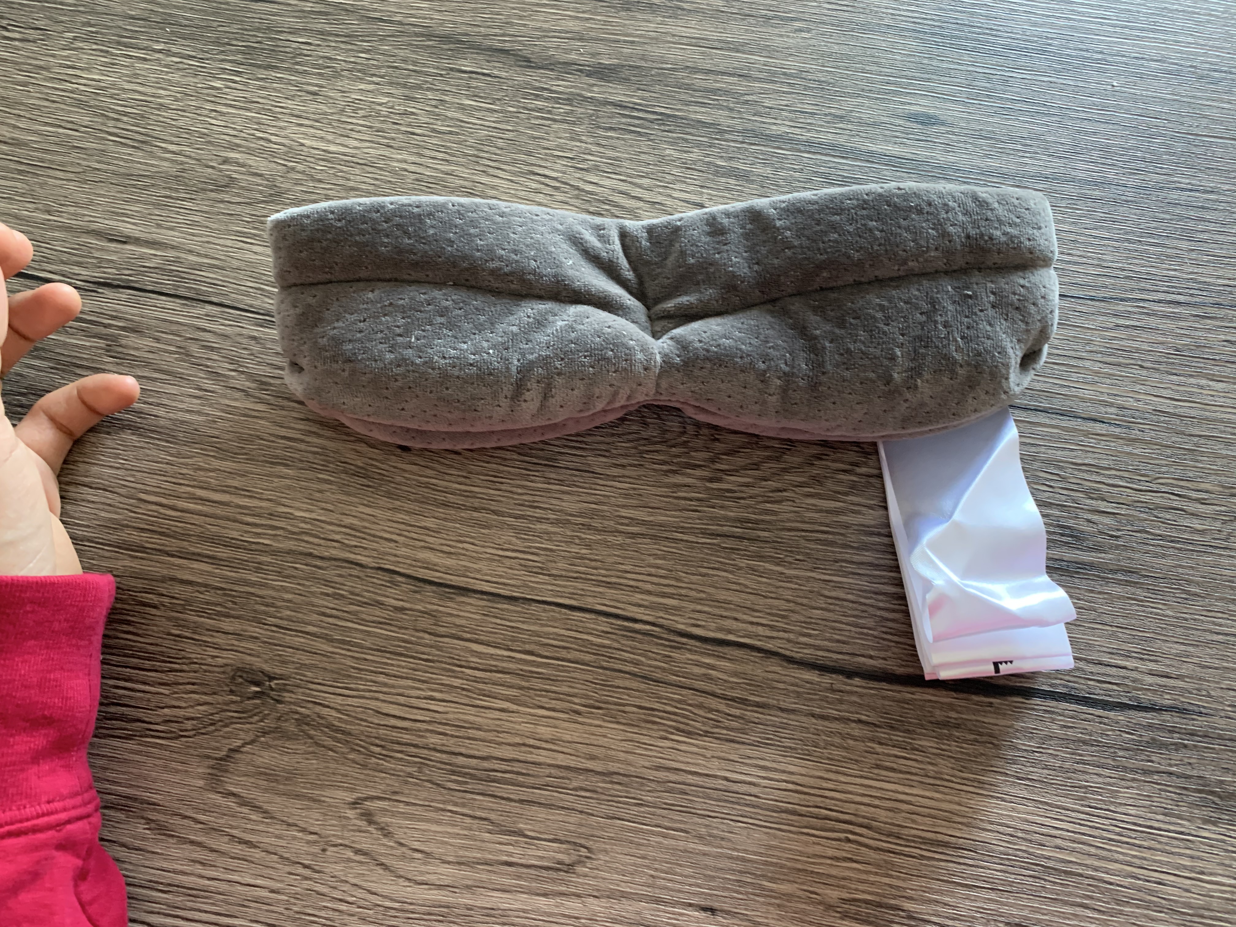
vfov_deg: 53.1
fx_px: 928
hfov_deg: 67.3
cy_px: 464
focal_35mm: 26
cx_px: 618
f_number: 1.8
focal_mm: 4.25
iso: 400
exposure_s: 1/54
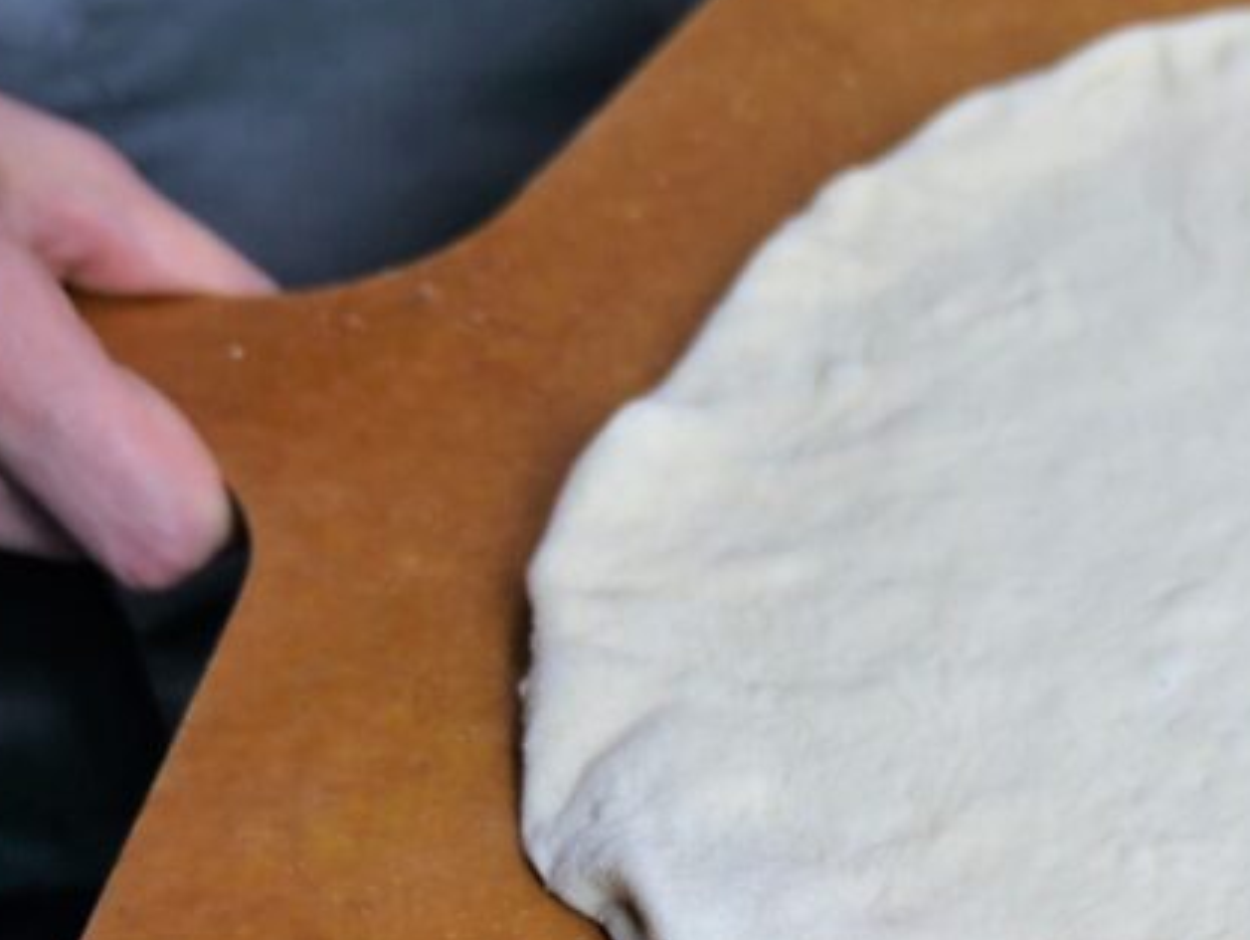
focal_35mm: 83
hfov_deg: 22.6
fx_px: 3000
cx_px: 1244
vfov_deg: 17.7
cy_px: 648
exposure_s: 1/80
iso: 200
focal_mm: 17
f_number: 2.8
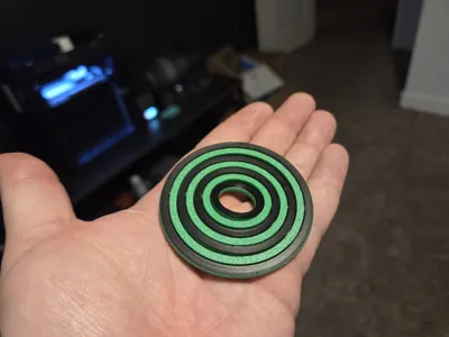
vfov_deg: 58.9
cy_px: 168
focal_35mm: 23
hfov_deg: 73.9
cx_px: 224
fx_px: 298
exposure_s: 1/40
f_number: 1.8
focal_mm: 5.4
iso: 500
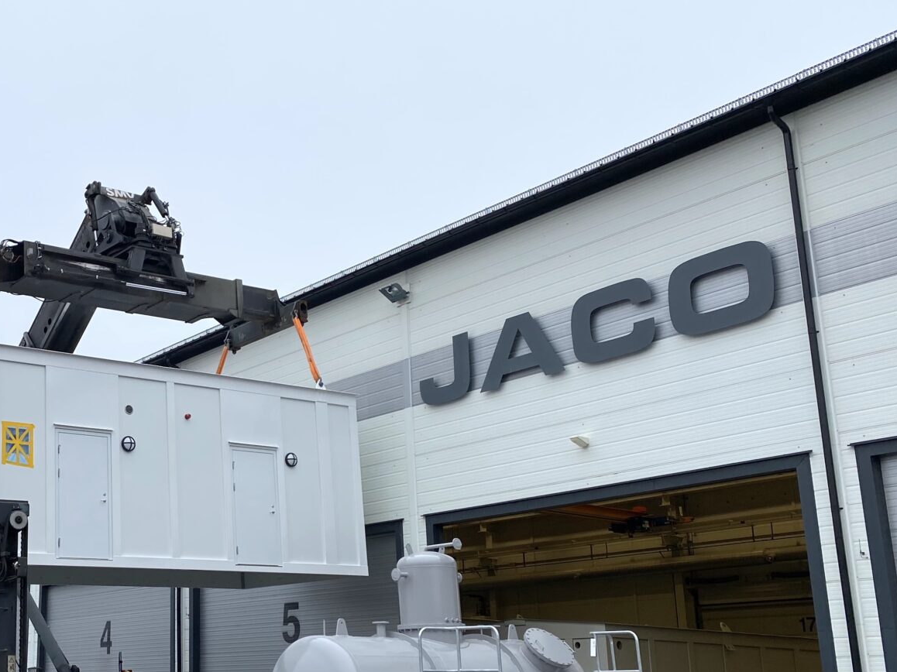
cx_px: 144
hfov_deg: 39.2
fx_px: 1192
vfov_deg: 31.4
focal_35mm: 46
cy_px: 403
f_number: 1.8
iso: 32
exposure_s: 1/489
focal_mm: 4.25
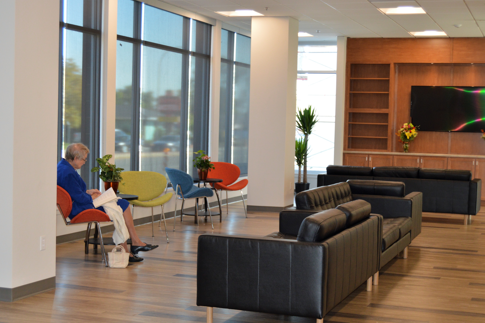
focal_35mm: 57
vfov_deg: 23.7
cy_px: 162
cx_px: 242
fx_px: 767
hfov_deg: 35.1
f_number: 4.8
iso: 500
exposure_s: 1/60
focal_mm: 38
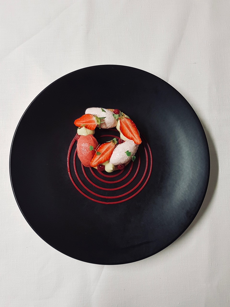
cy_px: 154
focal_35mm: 26
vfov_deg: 67.3
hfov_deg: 53.1
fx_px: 230
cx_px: 115
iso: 125
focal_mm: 4.2
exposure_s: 1/50
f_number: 1.7
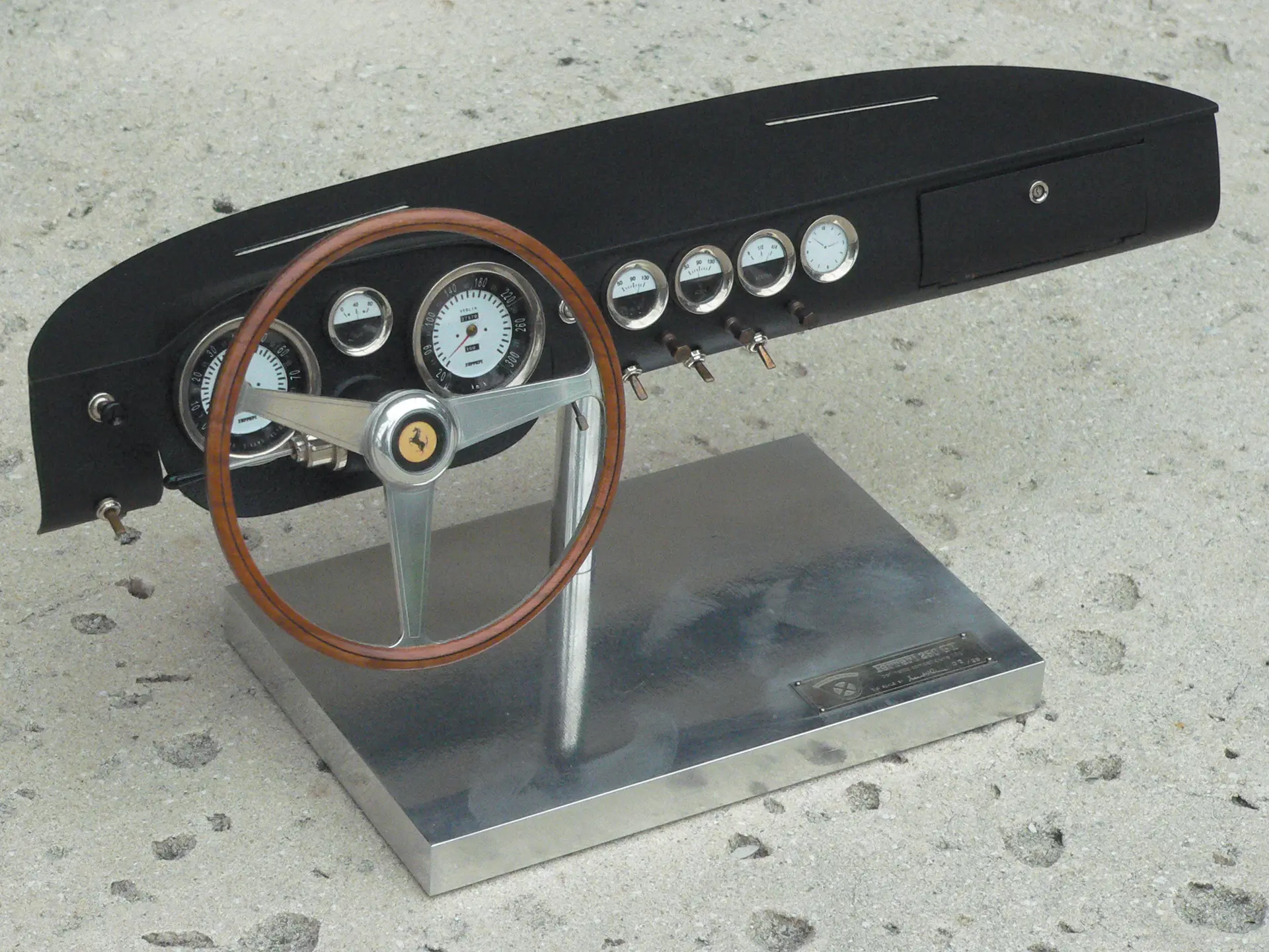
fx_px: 3813
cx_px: 634
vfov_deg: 14.2
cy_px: 476
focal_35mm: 104
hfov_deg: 18.9
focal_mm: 17.3
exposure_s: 1/500
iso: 400
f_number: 4.6
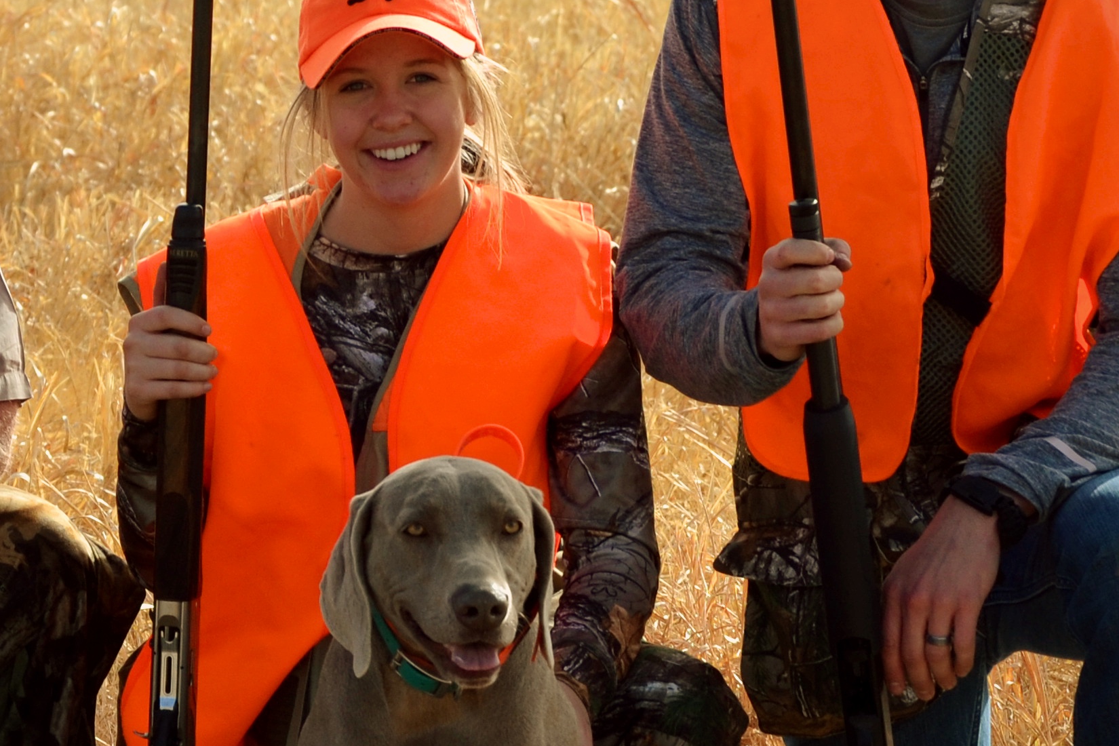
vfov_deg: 4.4
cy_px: 422
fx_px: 9728
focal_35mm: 313
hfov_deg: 6.6
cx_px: 43
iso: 200
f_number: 6.3
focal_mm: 70
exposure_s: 1/640
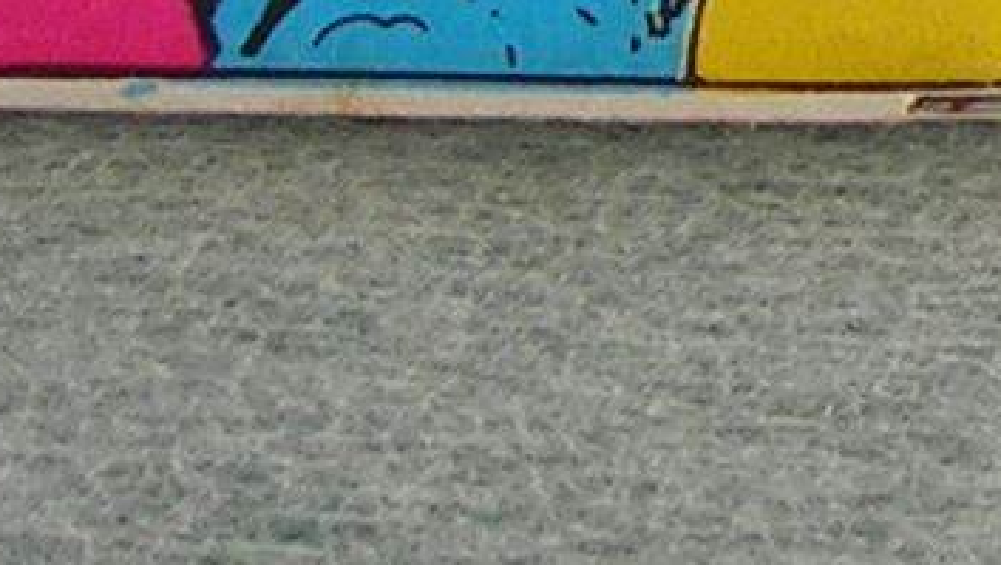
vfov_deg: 3.9
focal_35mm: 304
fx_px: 8073
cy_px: -877
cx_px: 2861
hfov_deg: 6.5
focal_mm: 7.8
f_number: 2.8
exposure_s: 1/115
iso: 64
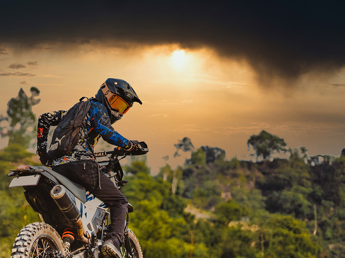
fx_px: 767
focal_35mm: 77
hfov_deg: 25.1
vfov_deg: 19.1
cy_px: 174
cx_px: 101
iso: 250
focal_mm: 50
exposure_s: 1/3200
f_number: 1.8
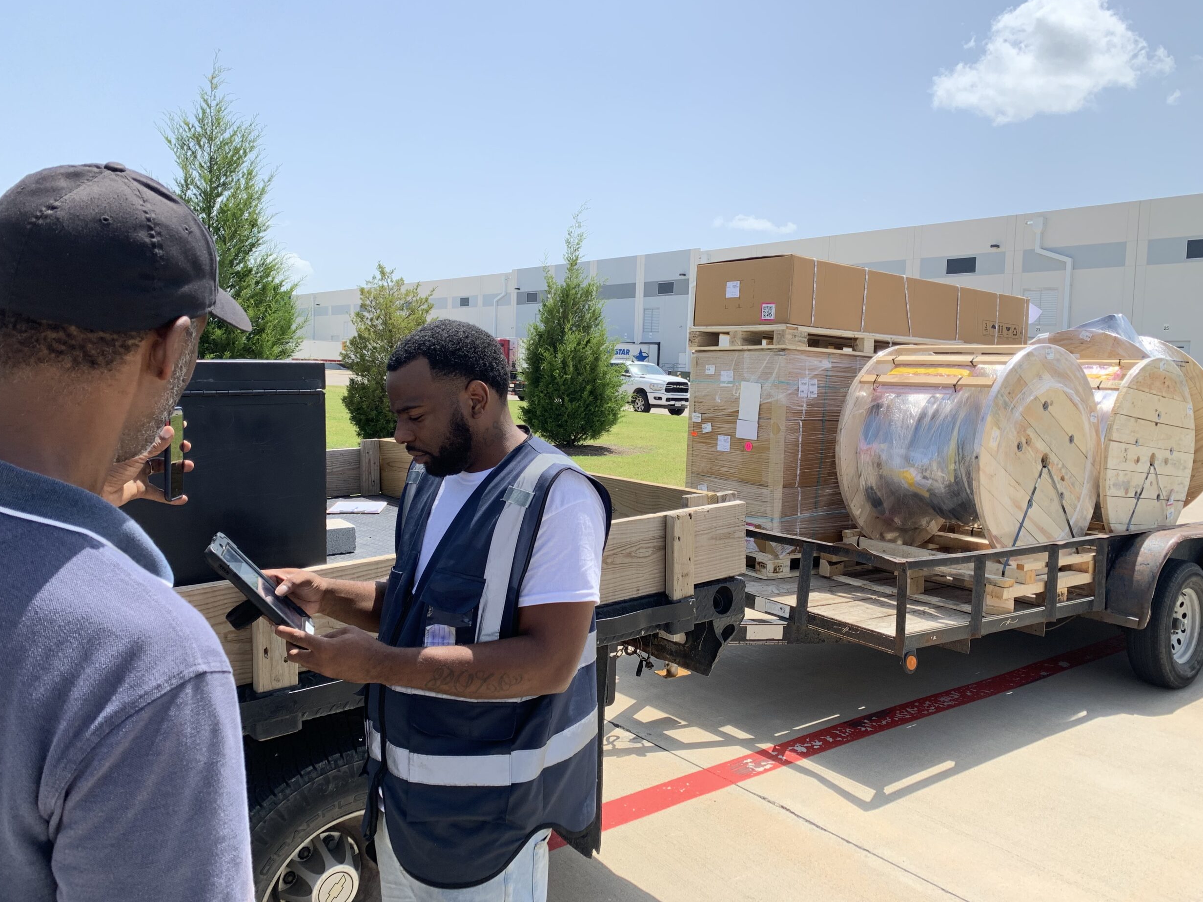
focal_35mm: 27
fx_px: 938
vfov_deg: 51.3
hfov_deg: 65.3
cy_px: 434
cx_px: 621
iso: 25
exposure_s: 1/1314
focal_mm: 4.25
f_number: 1.8
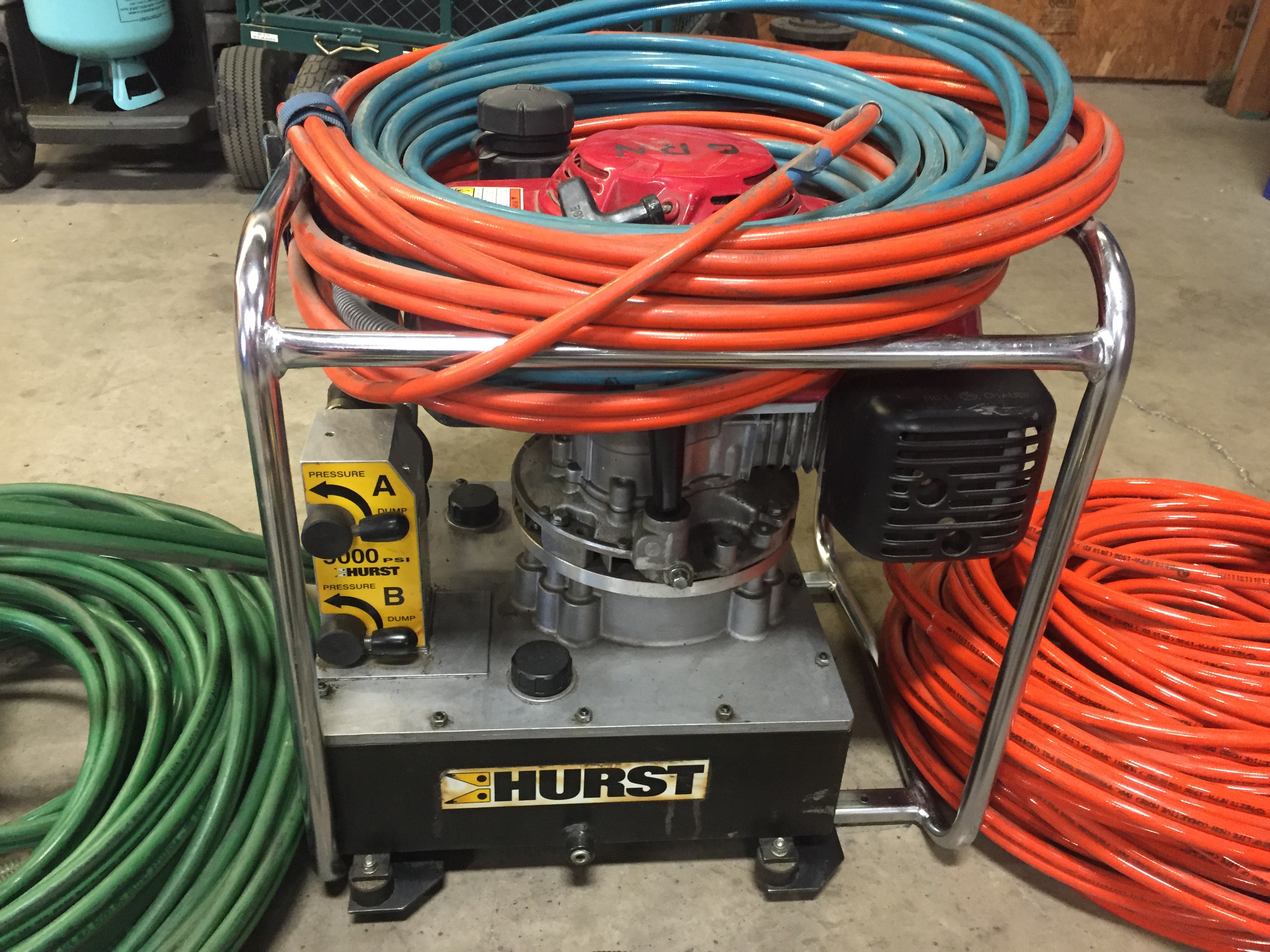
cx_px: 635
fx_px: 1064
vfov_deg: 48.2
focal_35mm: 29
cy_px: 476
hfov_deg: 61.7
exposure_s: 1/20
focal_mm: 4.15
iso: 250
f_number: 2.2
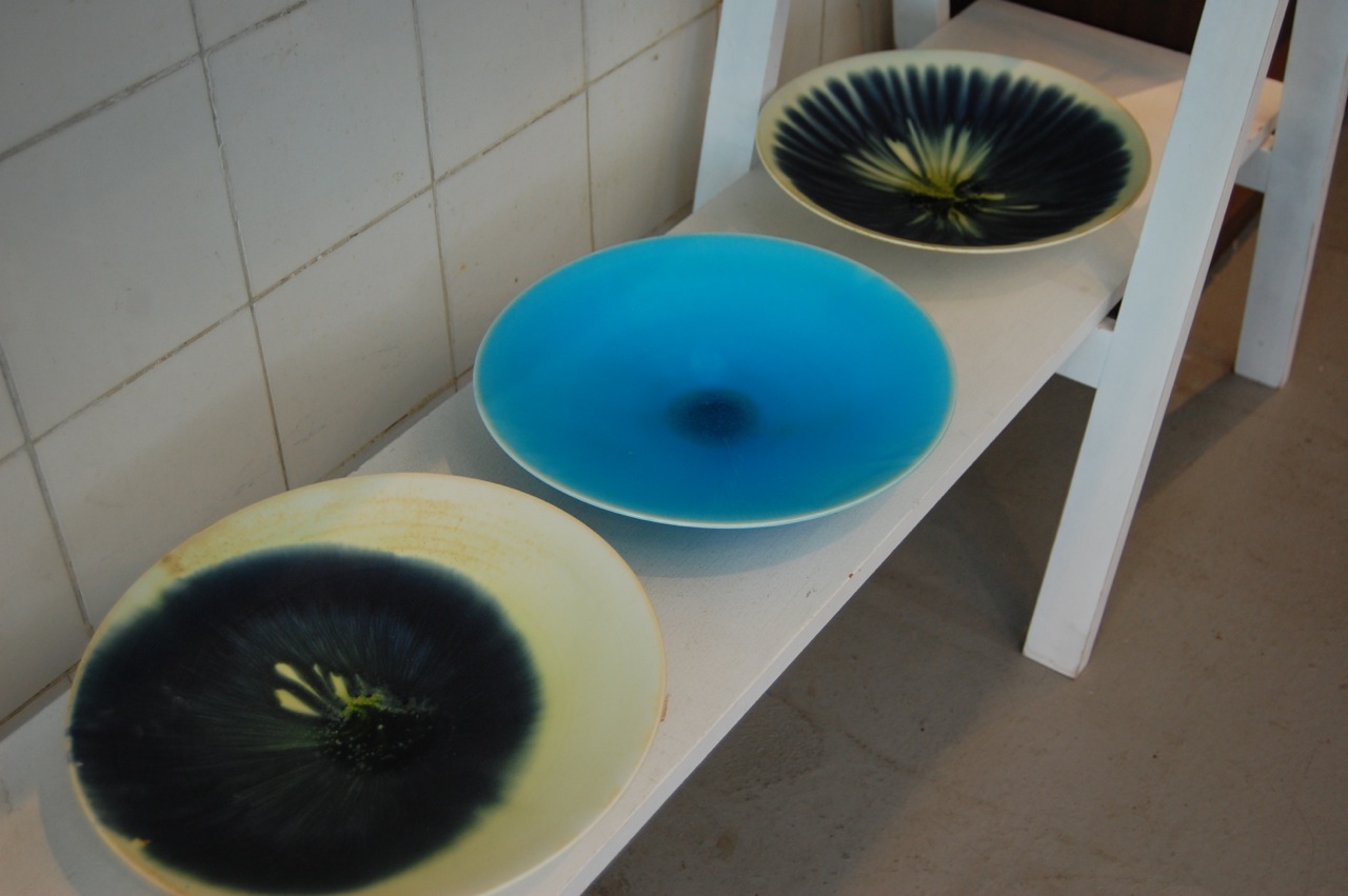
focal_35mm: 46
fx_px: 1740
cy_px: 448
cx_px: 674
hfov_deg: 42.4
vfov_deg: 28.9
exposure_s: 1/60
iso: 400
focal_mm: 31
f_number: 4.5
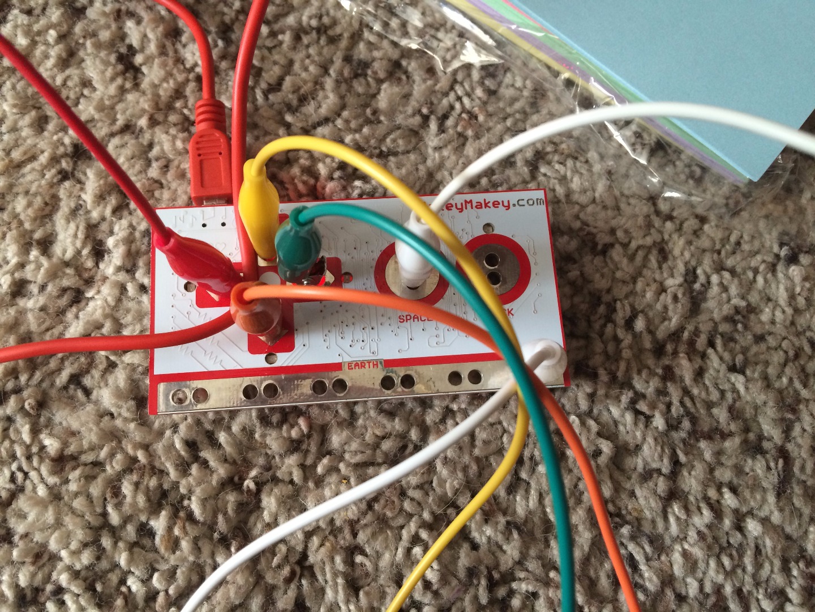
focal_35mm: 29
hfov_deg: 61.7
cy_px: 306
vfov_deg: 48.2
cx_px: 408
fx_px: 683
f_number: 2.2
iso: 160
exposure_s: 1/30
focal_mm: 4.15
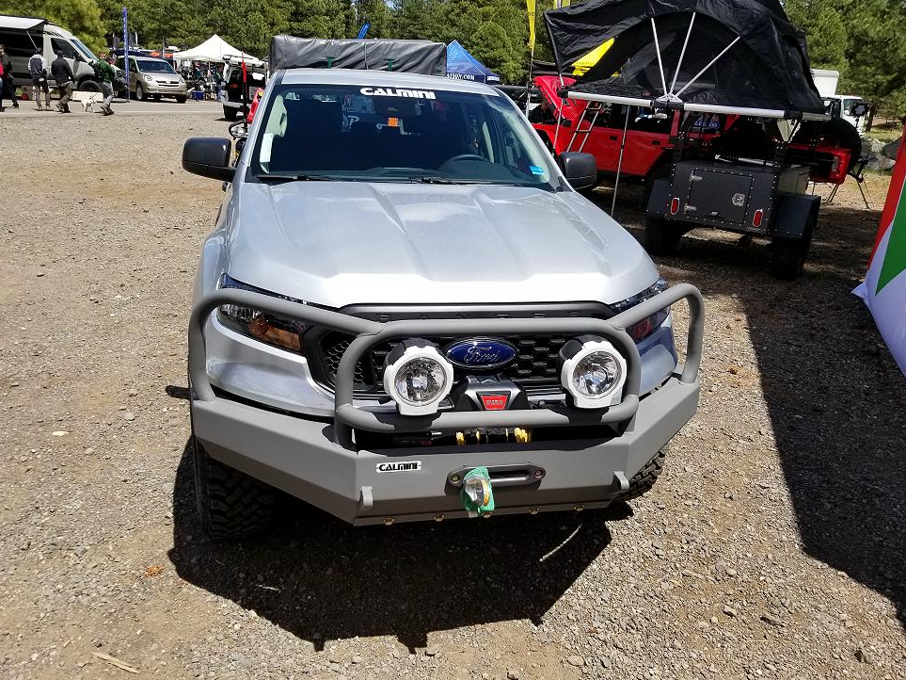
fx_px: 707
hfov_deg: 65.3
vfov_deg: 51.3
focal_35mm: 27
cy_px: 339
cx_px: 453
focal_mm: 4.25
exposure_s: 1/2592
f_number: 1.7
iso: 50
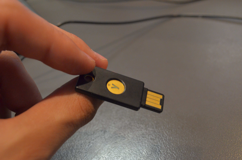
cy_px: 80
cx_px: 121
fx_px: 322
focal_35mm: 48
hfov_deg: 41.2
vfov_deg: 28.0
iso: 2000
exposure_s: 1/60
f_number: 8
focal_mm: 32
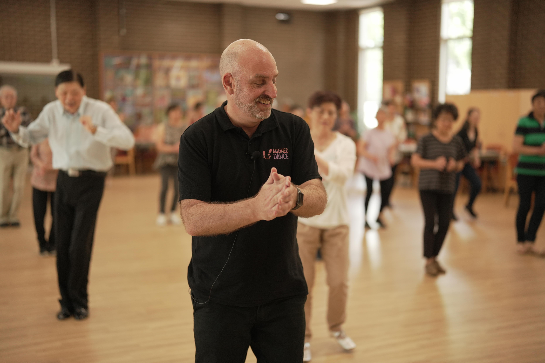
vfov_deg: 27.0
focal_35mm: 50
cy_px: 182
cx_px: 272
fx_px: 757
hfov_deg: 39.6
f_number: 1.4
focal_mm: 50
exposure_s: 1/1250
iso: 1000
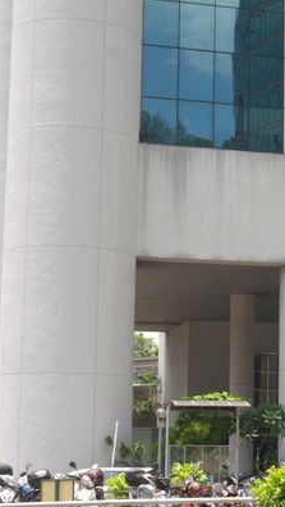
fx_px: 1235
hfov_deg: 12.9
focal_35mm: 92
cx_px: 337
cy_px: 254
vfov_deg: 23.2
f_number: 11
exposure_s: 1/50
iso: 100
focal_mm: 38
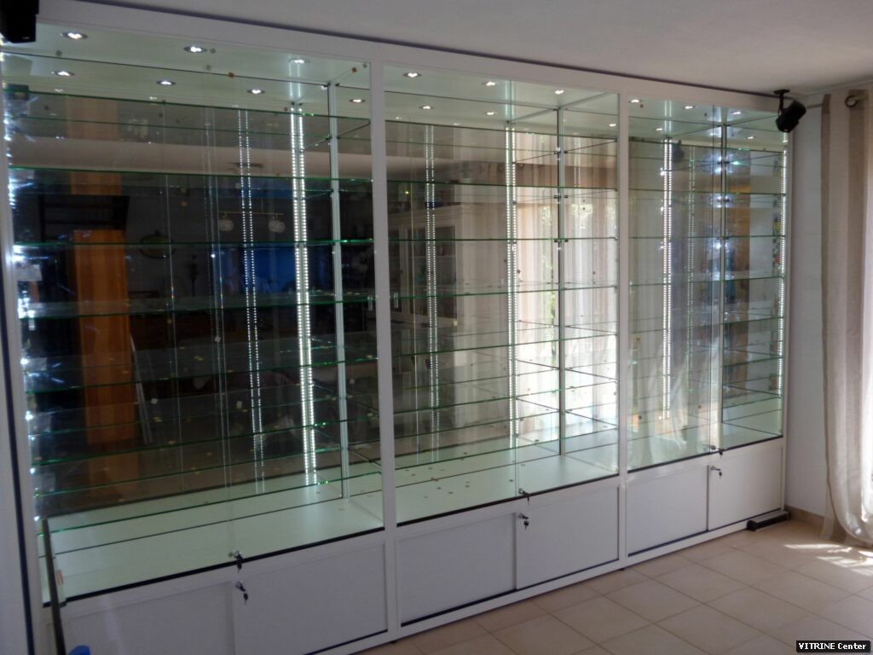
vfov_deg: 49.7
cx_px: 436
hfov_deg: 63.4
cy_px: 328
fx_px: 706
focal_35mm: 28
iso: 100
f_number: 3.1
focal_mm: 5
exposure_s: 1/100
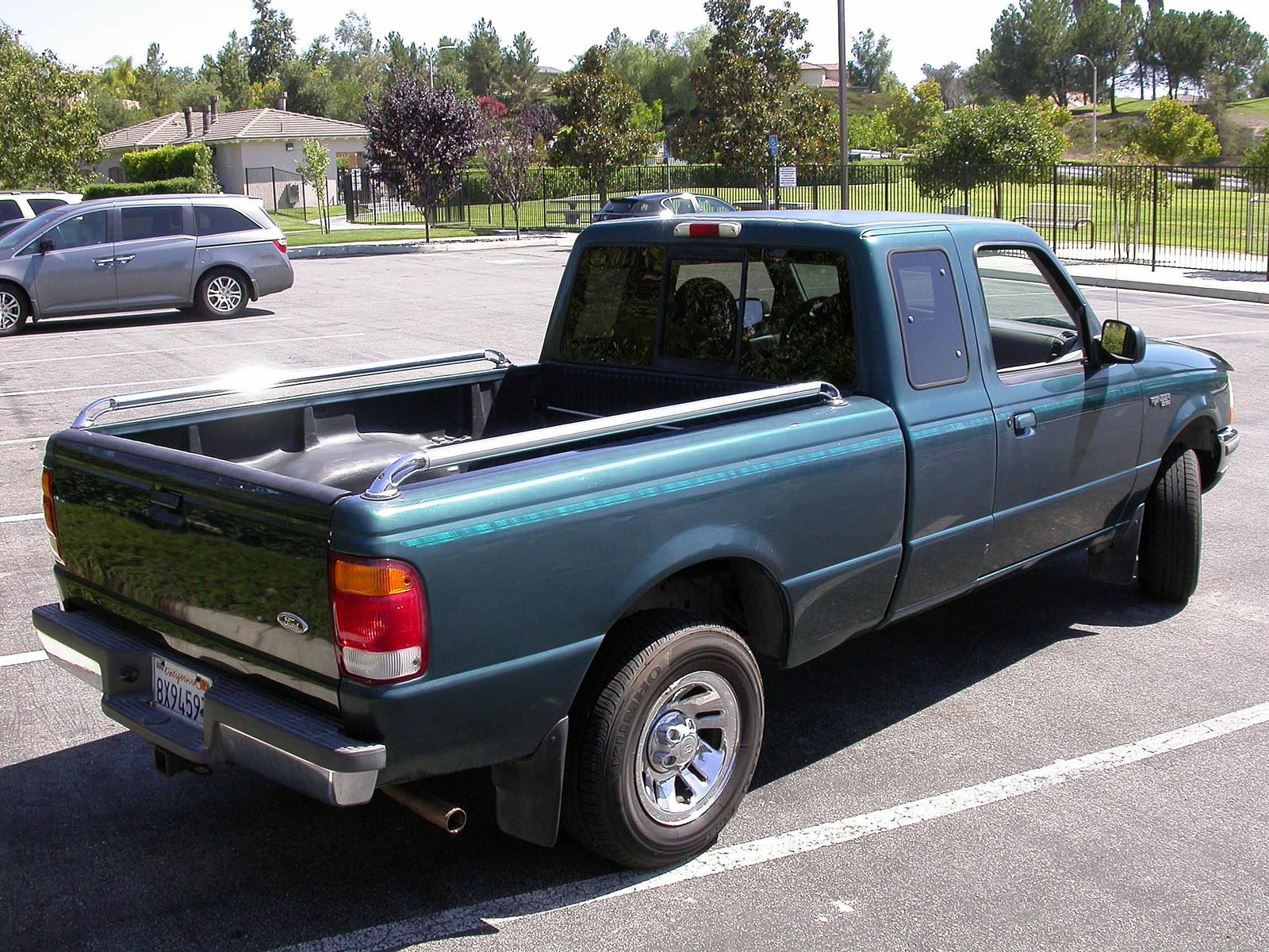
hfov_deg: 49.0
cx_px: 634
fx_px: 1393
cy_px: 476
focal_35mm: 38
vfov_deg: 37.7
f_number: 6
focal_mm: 7.85
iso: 100
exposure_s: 1/202
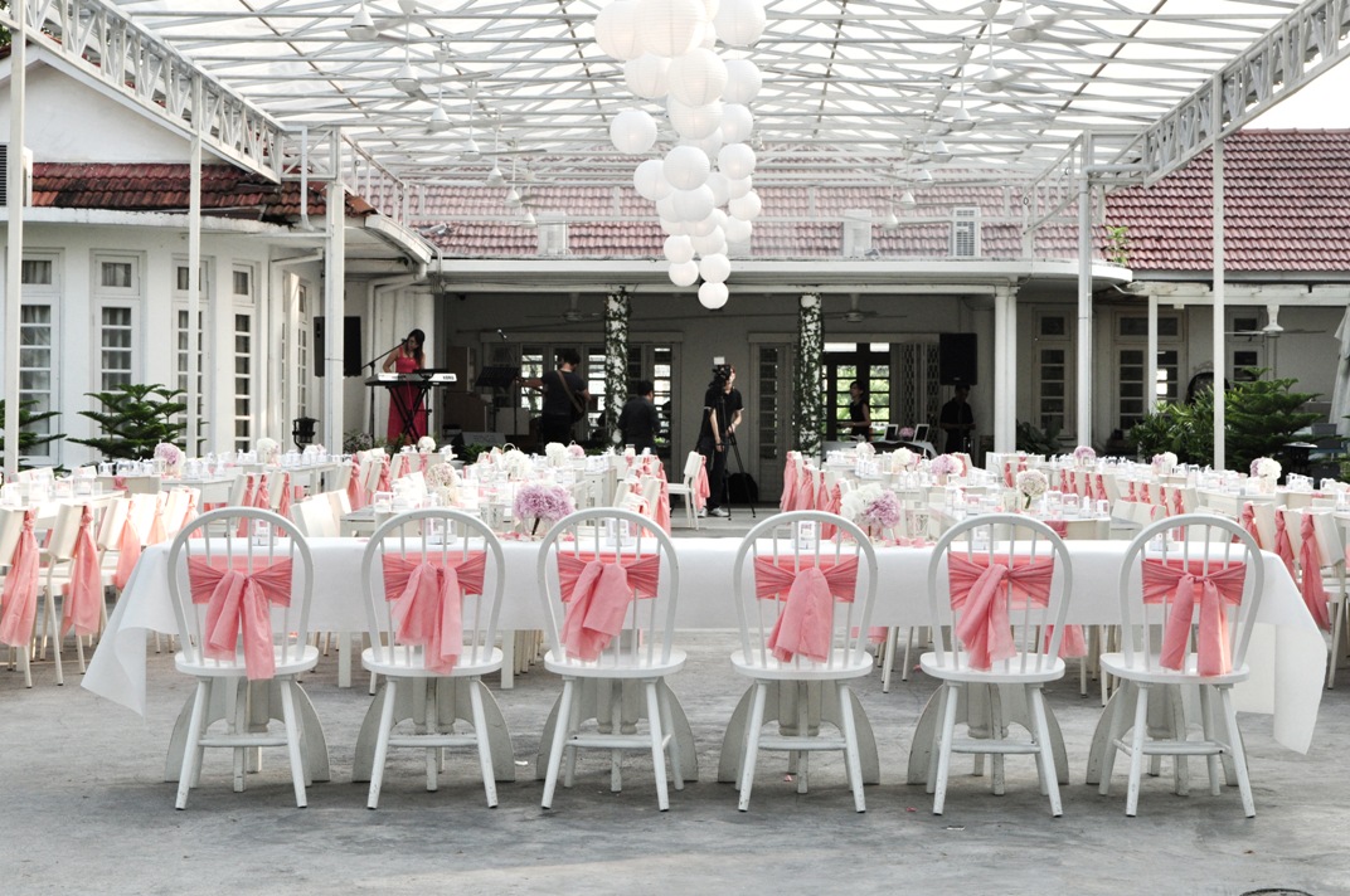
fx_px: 2809
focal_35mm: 75
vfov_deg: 18.1
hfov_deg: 27.0
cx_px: 675
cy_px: 448
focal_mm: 50
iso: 640
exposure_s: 1/125
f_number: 10
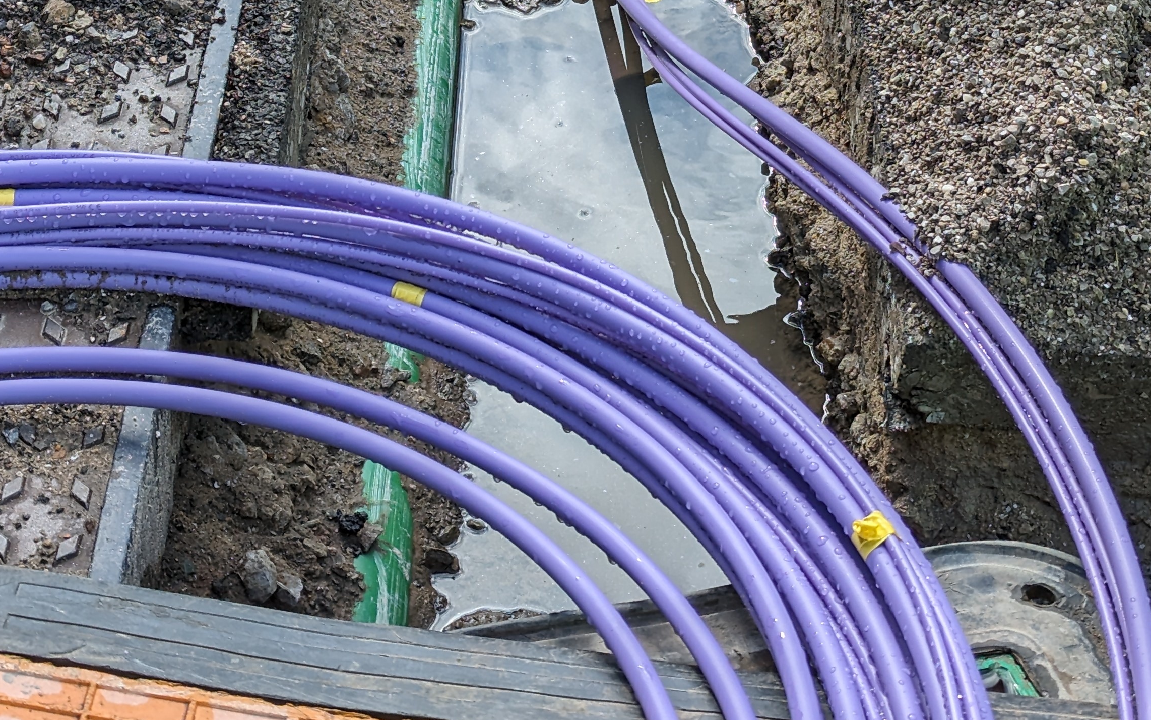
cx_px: 587
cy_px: -17
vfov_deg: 14.1
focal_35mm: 91
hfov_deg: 22.8
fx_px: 2855
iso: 40
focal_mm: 6.8
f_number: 1.9
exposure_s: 1/493
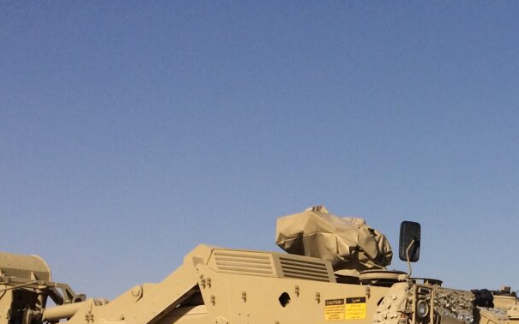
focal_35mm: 78
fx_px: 1103
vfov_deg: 16.1
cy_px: 391
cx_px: 506
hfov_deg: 25.3
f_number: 2.2
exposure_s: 1/5128
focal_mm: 4.15
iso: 40
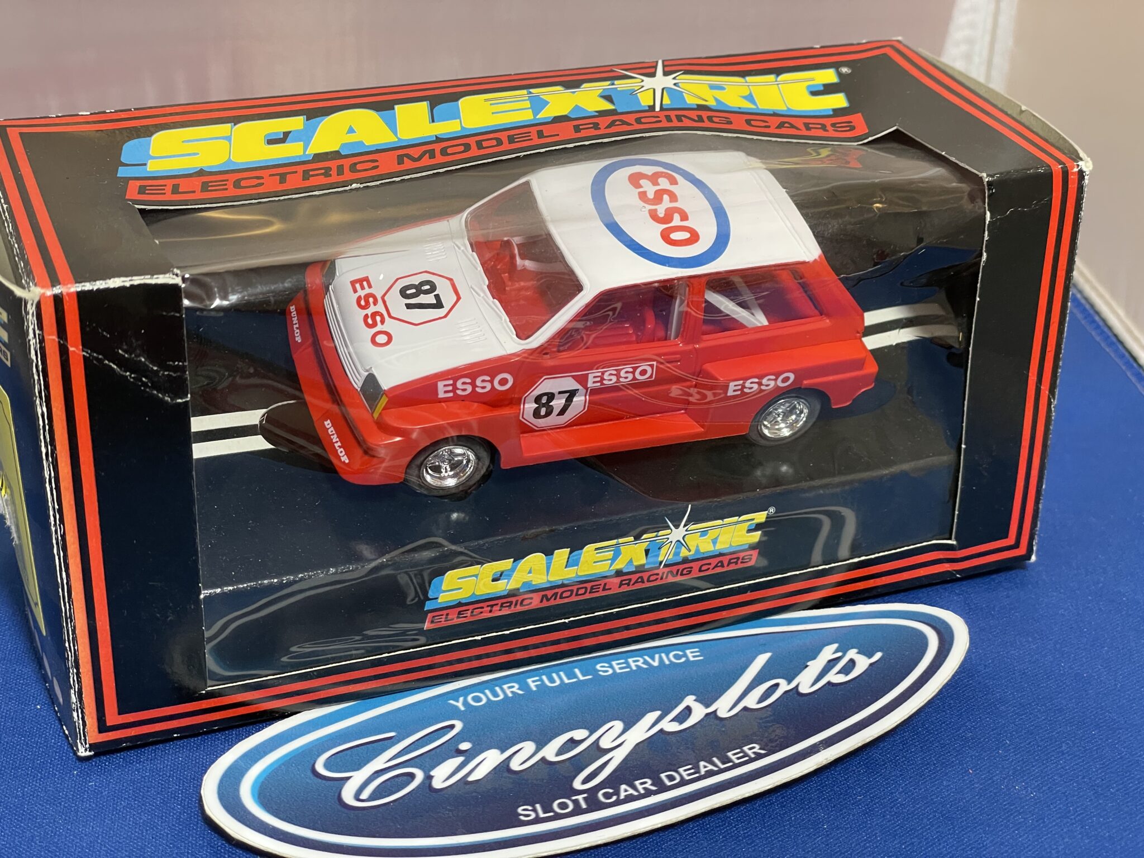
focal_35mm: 52
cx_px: 572
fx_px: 1719
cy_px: 429
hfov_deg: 36.8
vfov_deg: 28.0
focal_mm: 6
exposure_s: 1/60
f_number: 2
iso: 200
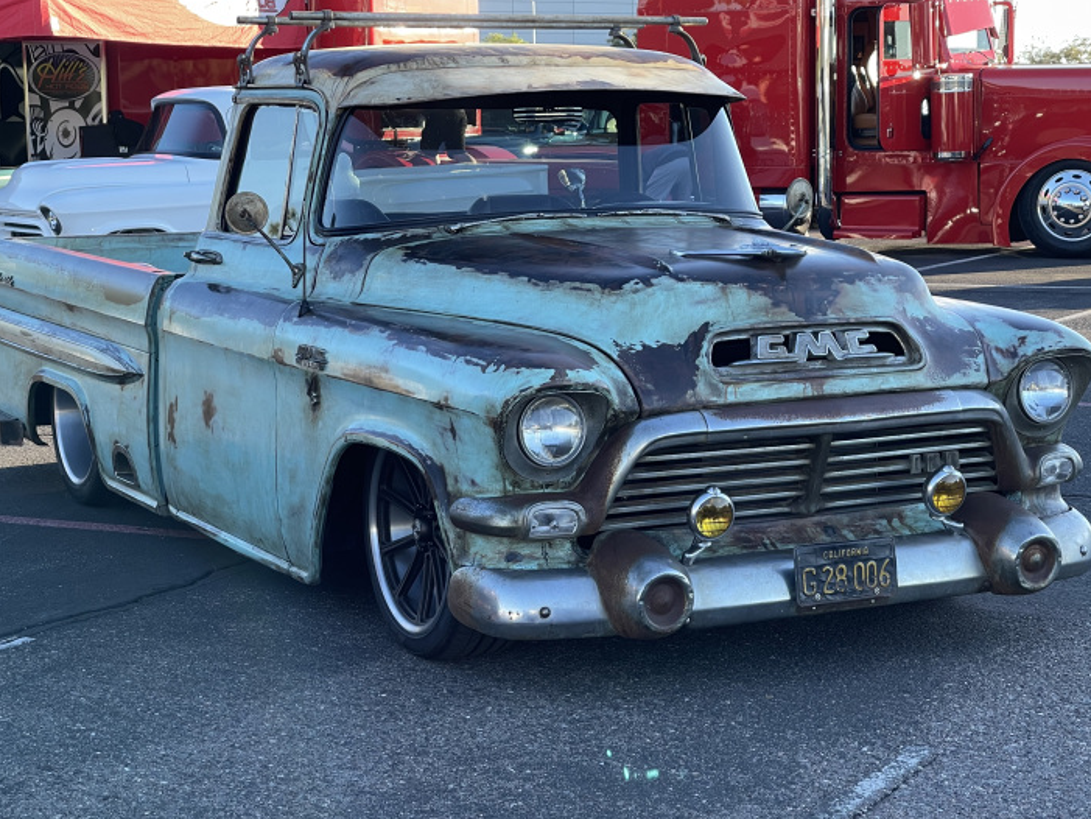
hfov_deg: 26.7
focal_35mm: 73
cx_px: 545
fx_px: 2301
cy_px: 357
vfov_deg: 20.2
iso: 20
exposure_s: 1/219
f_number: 2.2
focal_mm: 7.5
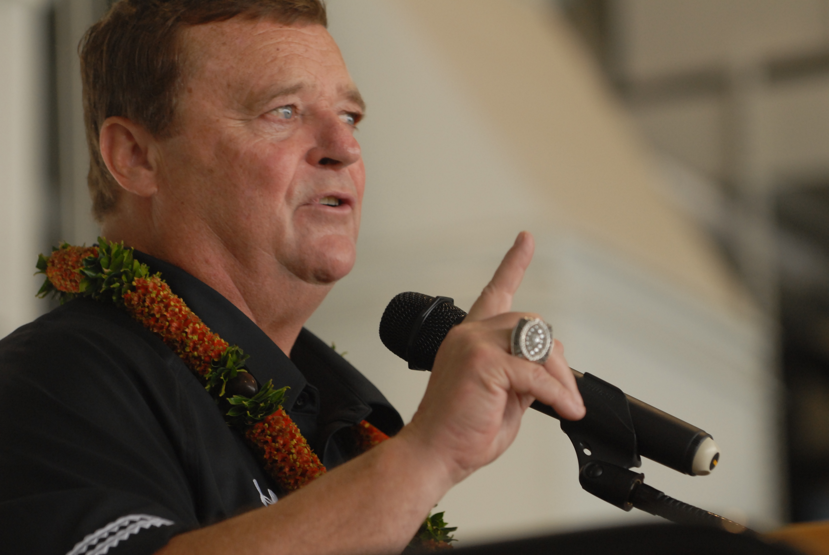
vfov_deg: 6.8
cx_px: 414
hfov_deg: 10.1
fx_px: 4669
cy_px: 278
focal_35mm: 202
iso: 400
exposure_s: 1/200
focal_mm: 135
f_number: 4.5
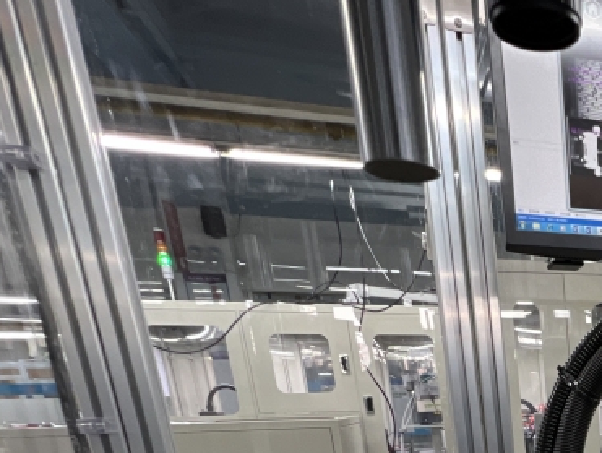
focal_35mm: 35
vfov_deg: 31.8
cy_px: 580
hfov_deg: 40.2
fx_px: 609
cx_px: 693
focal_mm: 1.57
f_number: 1.8
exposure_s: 1/50
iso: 125
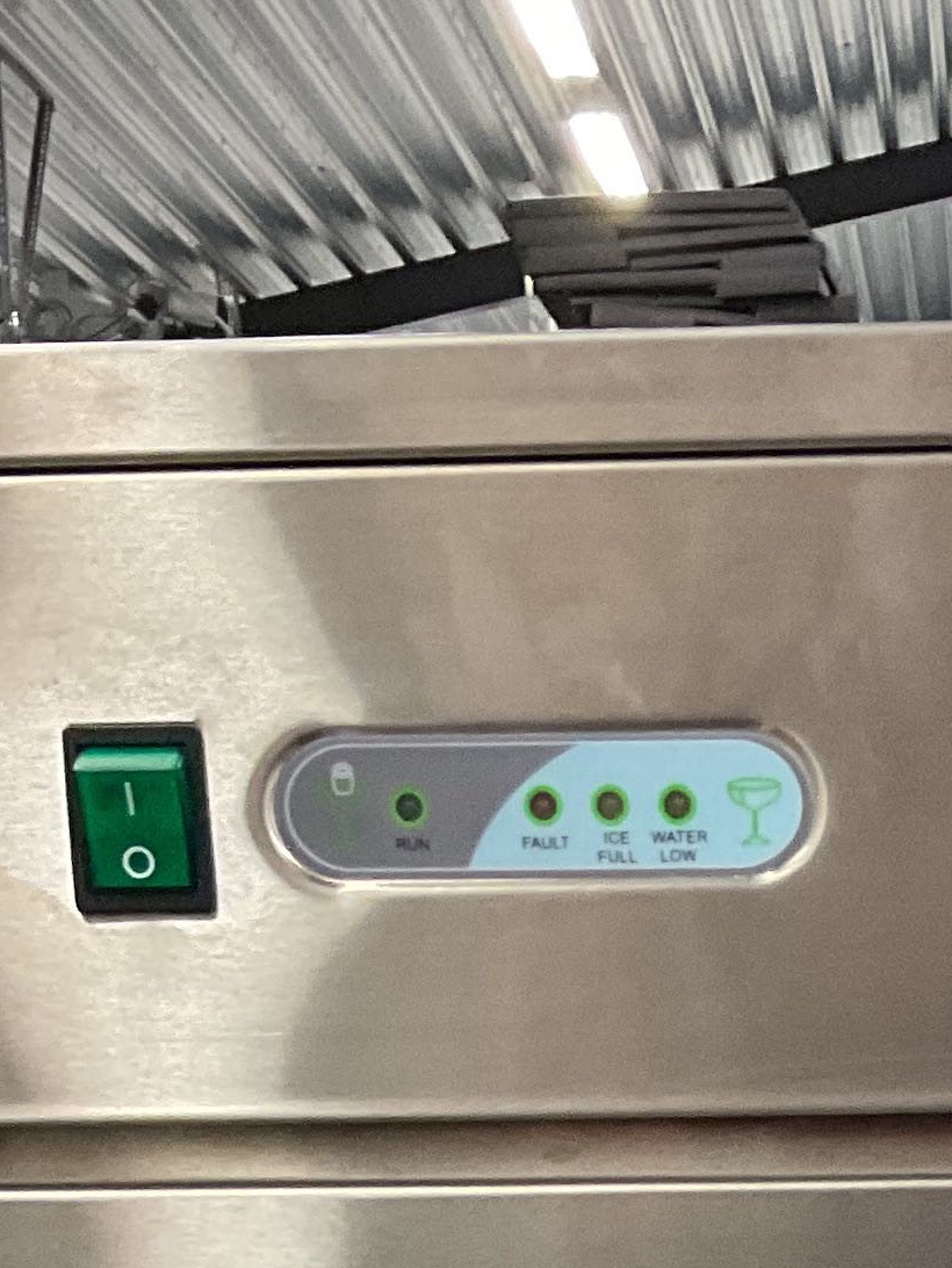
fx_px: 3921
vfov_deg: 16.2
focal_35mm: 107
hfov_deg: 13.6
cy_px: 2099
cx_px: 1026
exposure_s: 1/50
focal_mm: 3
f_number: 1.8
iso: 160
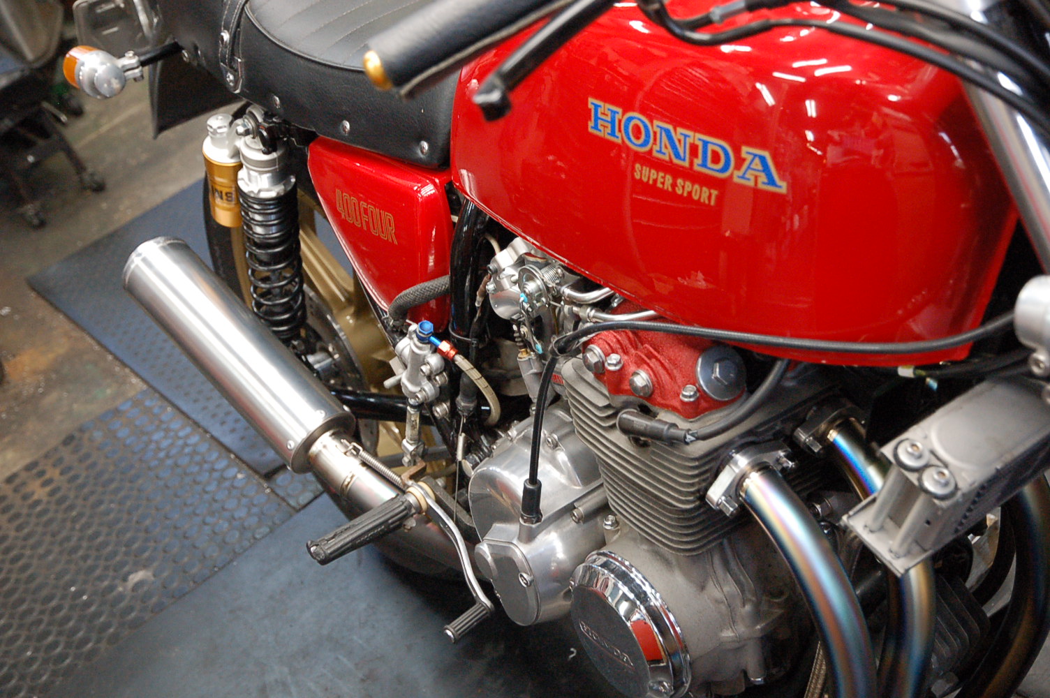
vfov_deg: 25.7
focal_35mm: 52
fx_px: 1530
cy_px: 349
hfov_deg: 37.9
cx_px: 525
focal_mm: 35
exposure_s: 1/30
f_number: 4.8
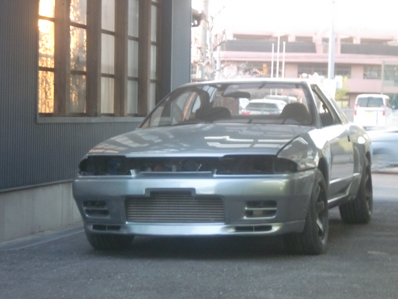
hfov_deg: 18.5
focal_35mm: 106
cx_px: 199
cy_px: 150
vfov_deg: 14.0
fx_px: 1219
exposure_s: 1/20
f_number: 5.9
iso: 400
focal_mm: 18.9
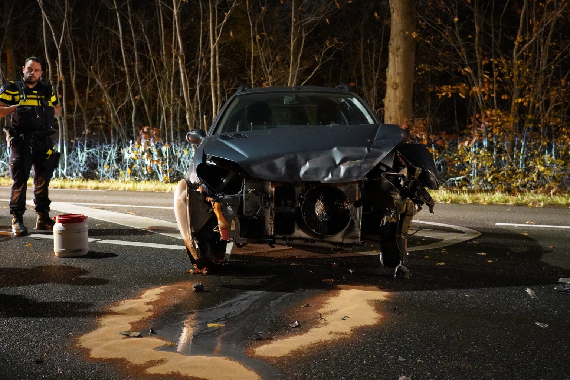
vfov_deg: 31.9
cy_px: 190
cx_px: 285
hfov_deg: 46.4
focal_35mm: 42
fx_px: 665
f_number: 4
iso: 12800
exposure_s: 1/6
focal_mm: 42
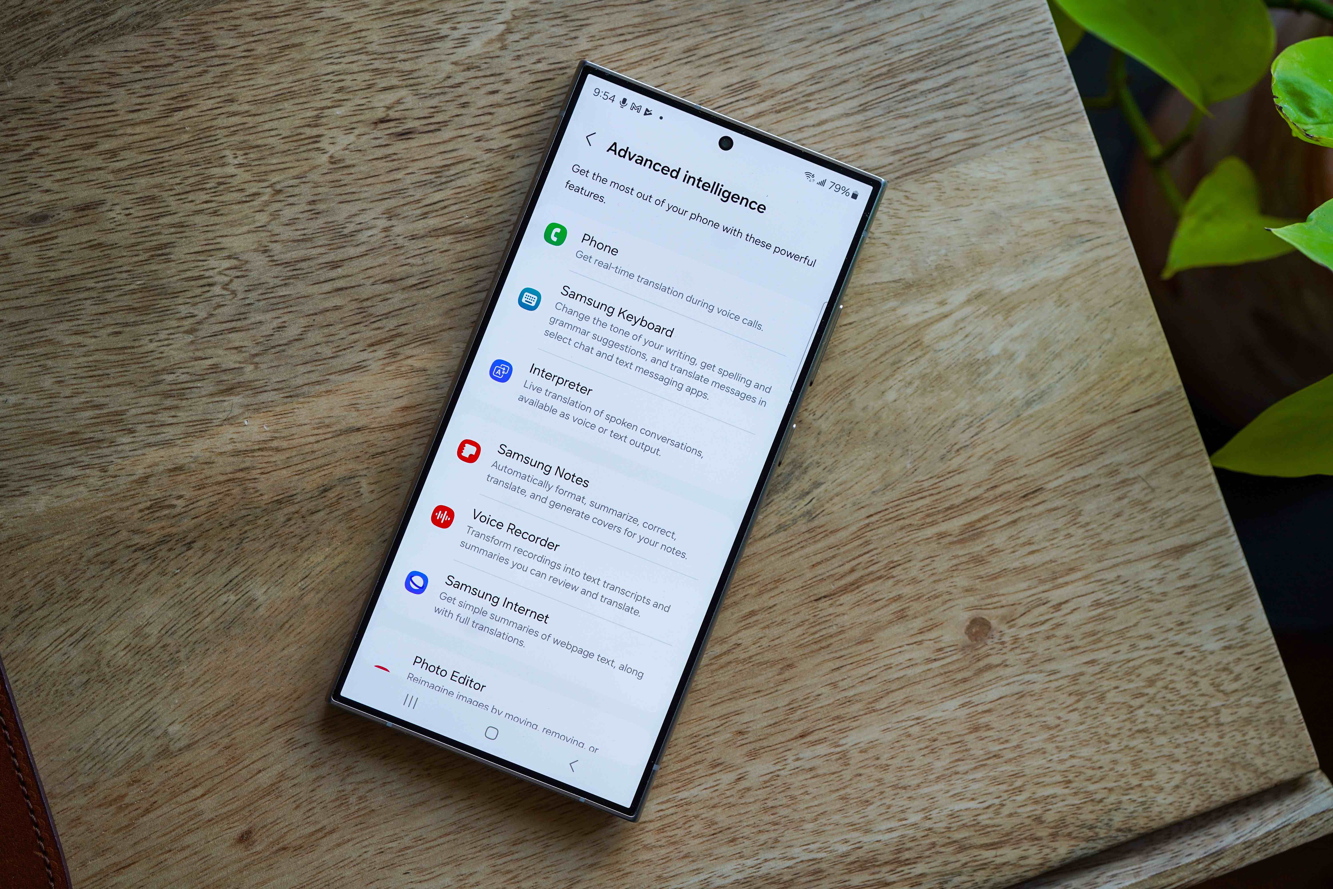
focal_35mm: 50
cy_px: 444
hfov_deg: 39.6
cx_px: 666
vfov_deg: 27.0
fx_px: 1851
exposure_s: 1/60
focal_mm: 50
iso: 125
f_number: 4
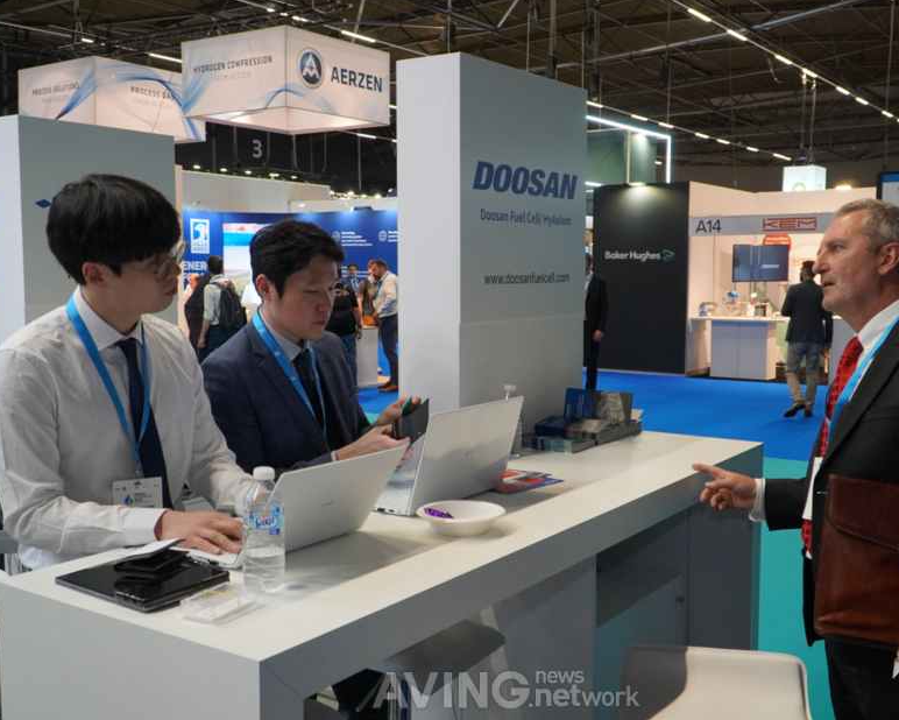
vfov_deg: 42.2
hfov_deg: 51.5
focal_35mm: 35
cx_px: 489
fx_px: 931
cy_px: 367
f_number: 4
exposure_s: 1/160
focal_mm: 20
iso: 1250
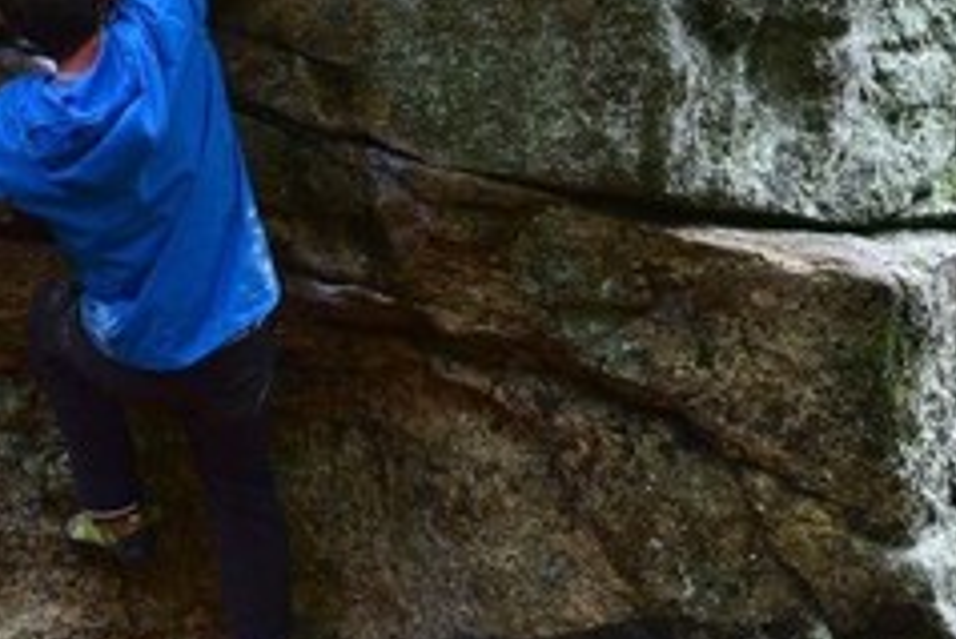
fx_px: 4464
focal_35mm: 168
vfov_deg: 8.2
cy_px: 324
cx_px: 542
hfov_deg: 12.2
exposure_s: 1/500
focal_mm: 50
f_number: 3.5
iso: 640
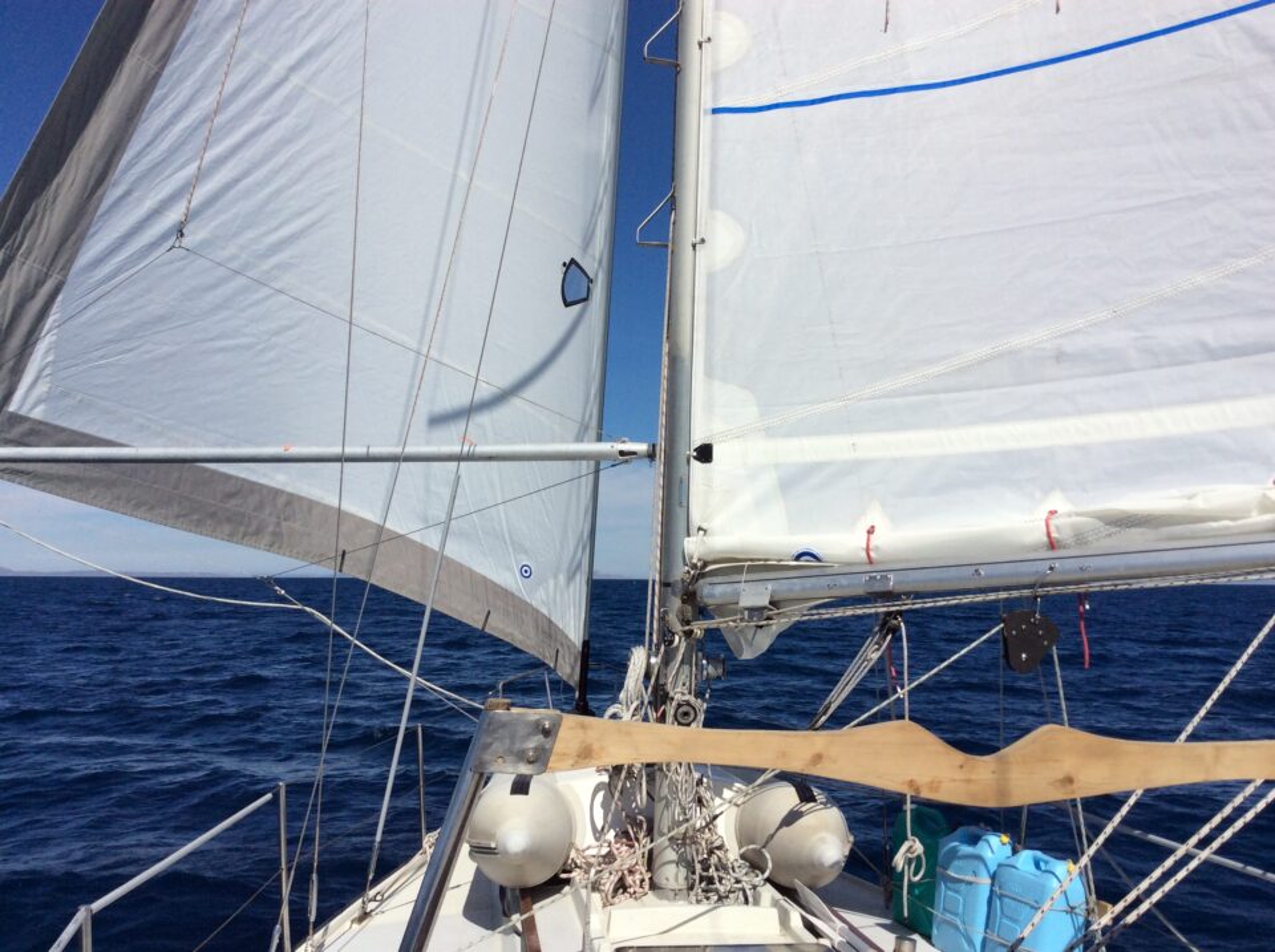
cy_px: 476
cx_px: 638
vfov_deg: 44.1
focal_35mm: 32
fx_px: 1177
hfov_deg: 56.9
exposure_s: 1/4405
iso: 32
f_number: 2.4
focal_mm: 3.3
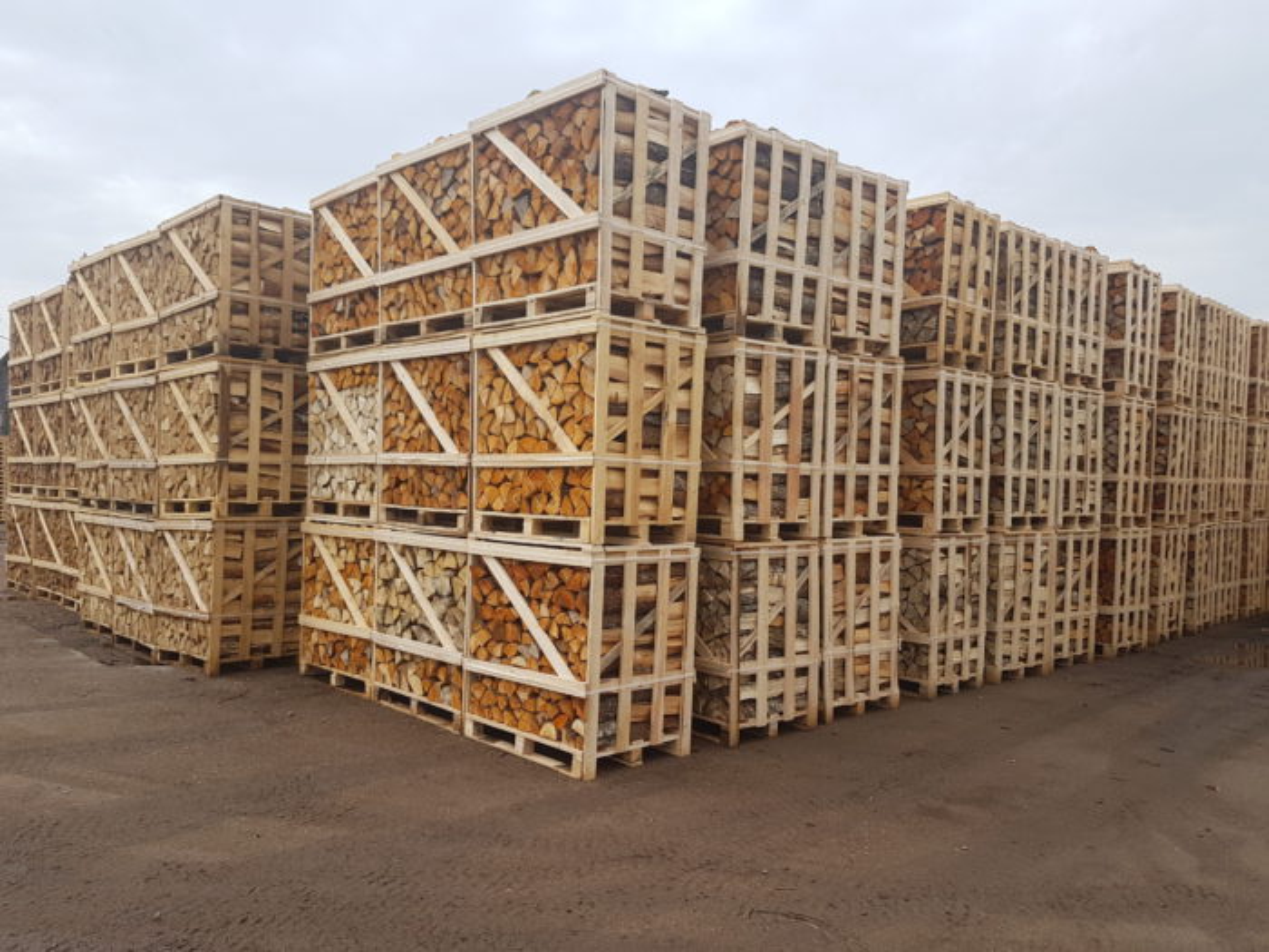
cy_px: 476
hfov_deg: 67.3
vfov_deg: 53.1
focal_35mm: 26
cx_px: 634
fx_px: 953
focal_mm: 4.2
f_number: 1.7
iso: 40
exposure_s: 1/1388
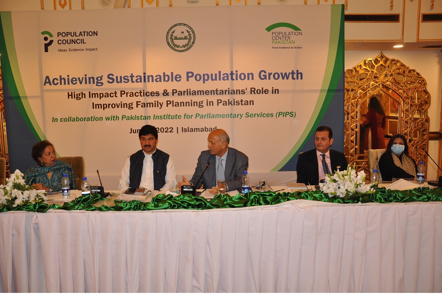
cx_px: 221
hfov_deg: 67.4
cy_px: 147
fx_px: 331
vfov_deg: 47.9
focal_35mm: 27
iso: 640
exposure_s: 1/60
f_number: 3.8
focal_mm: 18
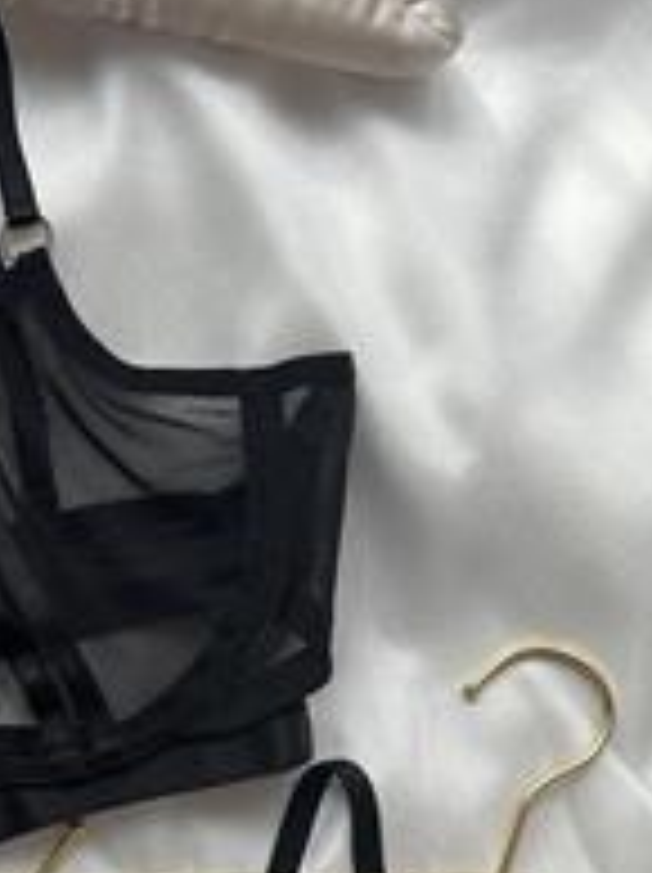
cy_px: 731
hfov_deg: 20.7
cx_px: -130
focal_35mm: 66
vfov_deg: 28.6
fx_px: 1661
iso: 125
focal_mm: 6.86
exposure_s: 1/121
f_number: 1.78
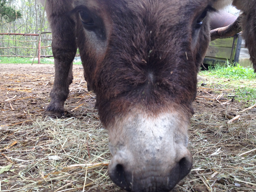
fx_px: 303
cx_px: 128
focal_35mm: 41
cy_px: 97
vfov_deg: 35.1
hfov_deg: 45.8
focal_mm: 4.28
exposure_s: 1/60
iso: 64
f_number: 2.4
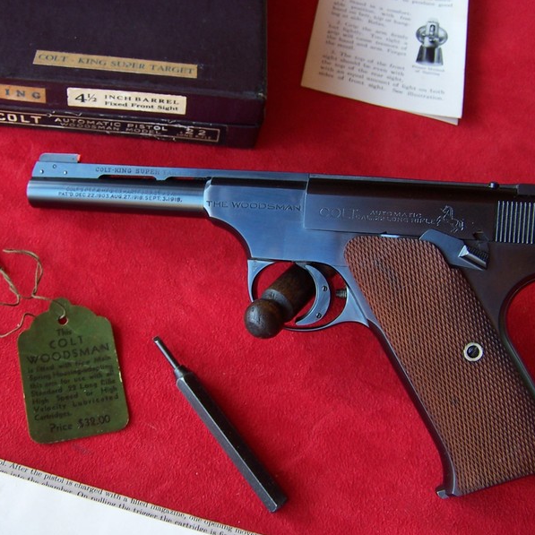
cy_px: 268
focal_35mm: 45
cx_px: 240
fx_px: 787
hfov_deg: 37.5
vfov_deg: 37.6
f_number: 2.8
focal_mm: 6.3
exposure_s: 1/30
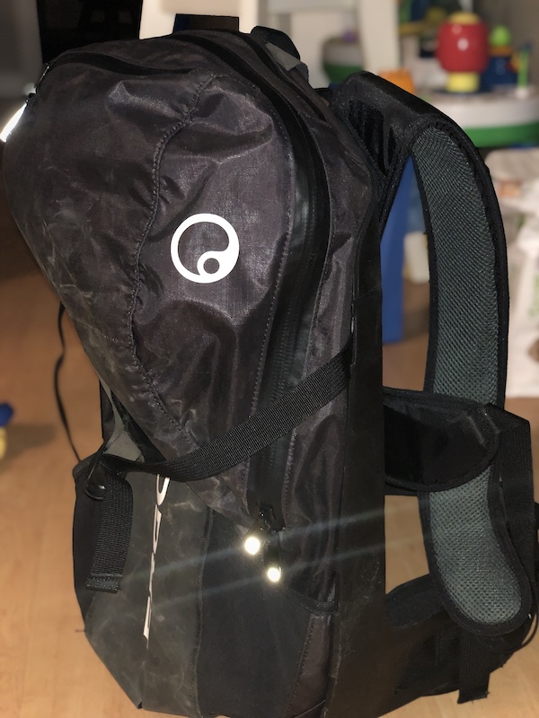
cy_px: 359
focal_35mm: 52
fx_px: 1080
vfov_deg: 36.8
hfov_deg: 28.0
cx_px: 270
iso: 160
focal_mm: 6
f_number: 2.4
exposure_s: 1/30
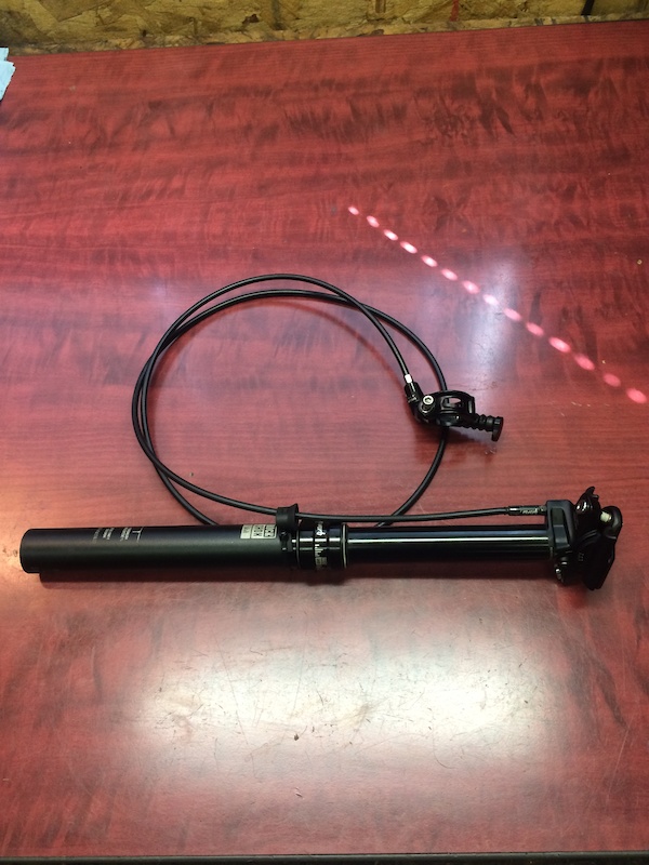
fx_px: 725
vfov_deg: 61.7
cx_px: 324
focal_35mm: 29
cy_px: 432
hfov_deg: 48.2
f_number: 2.2
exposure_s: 1/30
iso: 125
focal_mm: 4.15
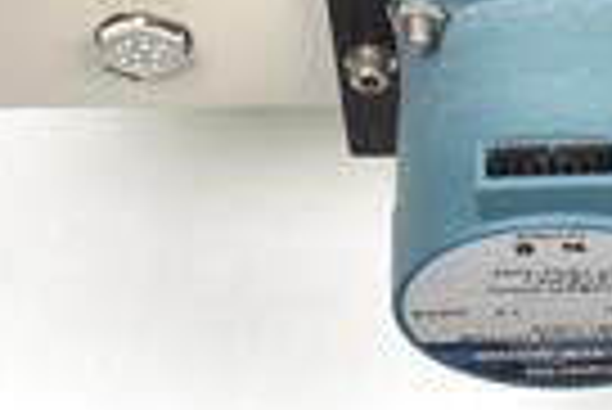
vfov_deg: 9.6
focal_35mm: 132
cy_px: -437
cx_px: 680
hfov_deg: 15.1
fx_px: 2246
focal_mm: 20
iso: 100
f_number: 10
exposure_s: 1/200
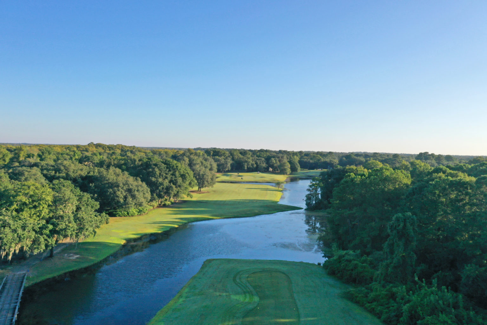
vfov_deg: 46.4
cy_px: 162
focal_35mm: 28
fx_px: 379
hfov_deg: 65.5
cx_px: 244
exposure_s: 1/200
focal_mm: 10.26
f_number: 7.1
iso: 100
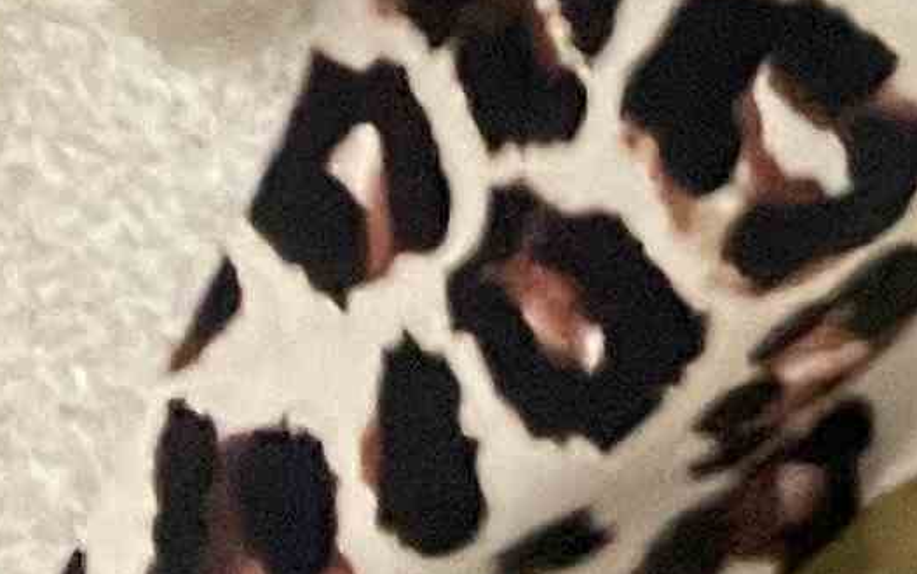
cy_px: -1959
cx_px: 868
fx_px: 4674
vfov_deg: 5.7
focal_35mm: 187
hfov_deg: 11.1
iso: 250
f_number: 2.2
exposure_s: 1/33
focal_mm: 2.71
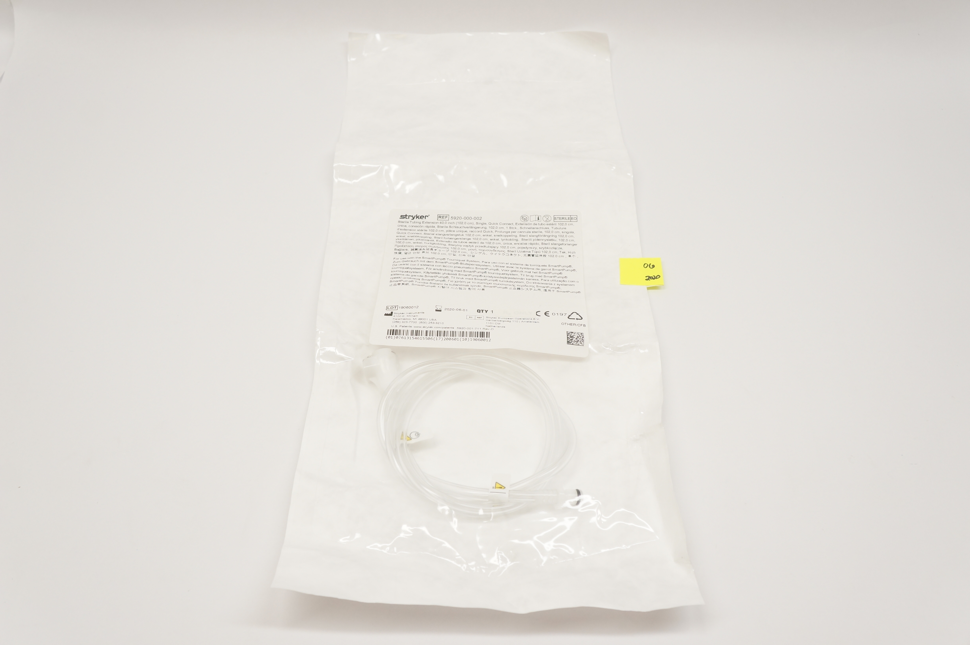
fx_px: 888
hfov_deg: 57.3
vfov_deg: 39.9
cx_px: 485
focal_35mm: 33
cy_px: 322
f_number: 5.6
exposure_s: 1/100
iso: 400
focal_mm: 22
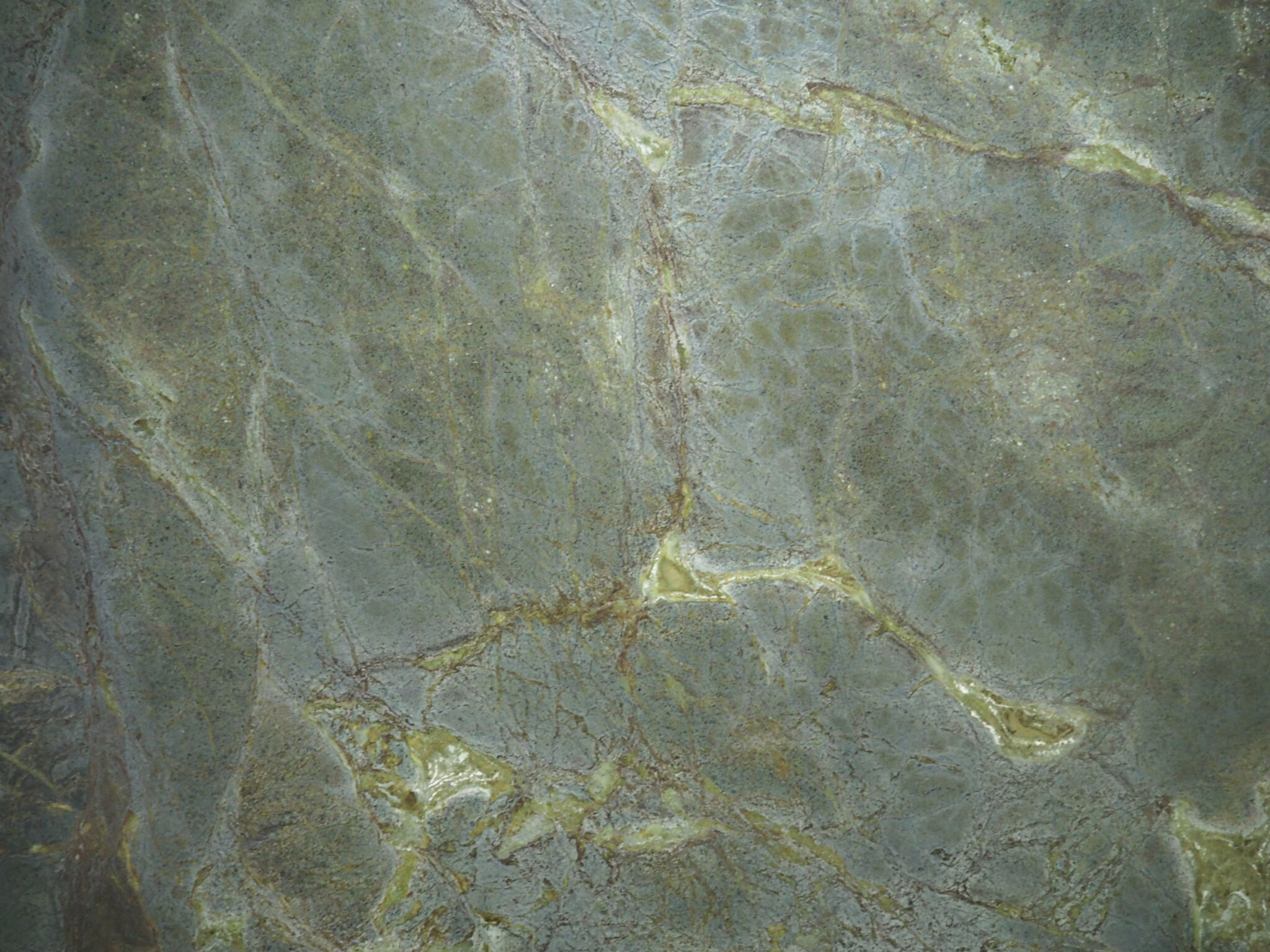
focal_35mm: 28
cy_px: 476
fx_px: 1027
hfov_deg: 63.4
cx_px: 635
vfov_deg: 49.7
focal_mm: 14
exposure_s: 1/60
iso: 1250
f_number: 3.5
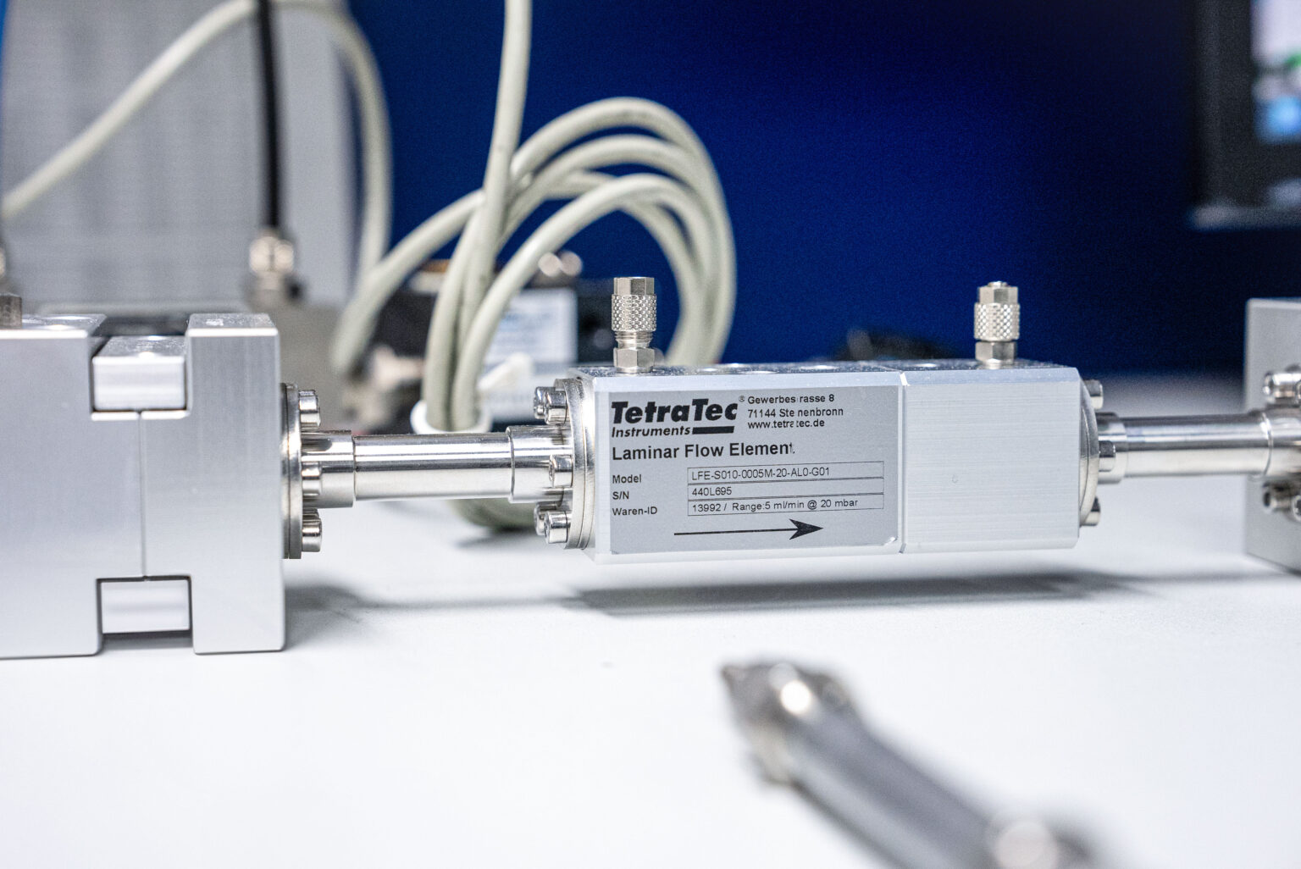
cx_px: 650
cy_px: 434
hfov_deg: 33.4
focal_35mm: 60
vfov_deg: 22.7
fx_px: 2169
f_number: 4.5
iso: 3200
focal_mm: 60
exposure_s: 1/250
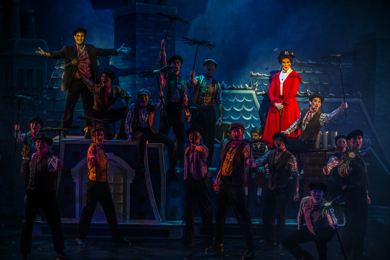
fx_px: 1950
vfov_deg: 7.6
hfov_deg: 11.4
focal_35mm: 180
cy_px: 130
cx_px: 195
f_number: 4
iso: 4000
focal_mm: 180
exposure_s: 1/320
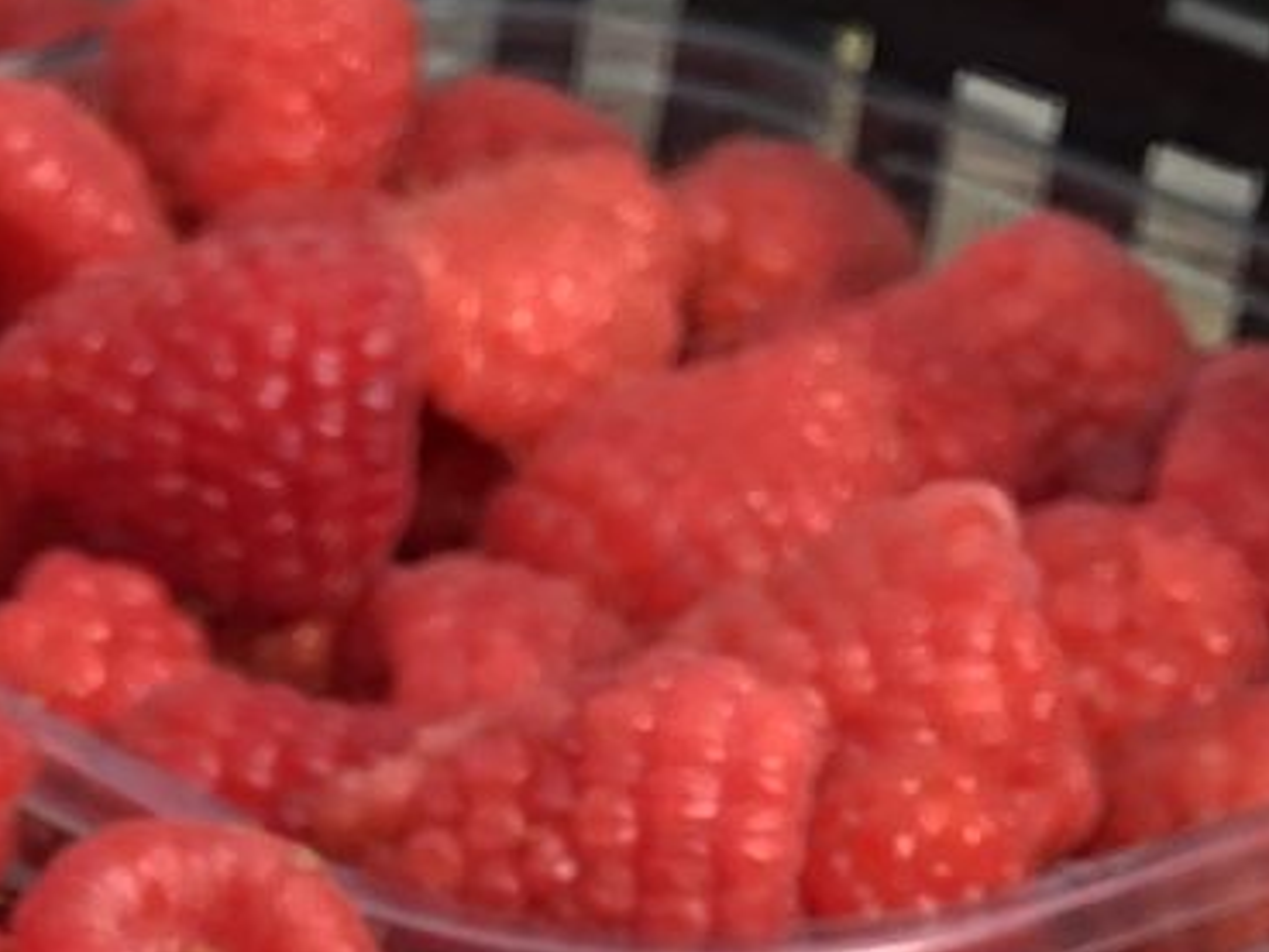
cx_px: -616
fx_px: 7114
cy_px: 2279
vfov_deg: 7.2
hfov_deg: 9.9
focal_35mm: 194
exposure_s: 1/124
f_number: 1.8
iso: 20
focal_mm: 3.99
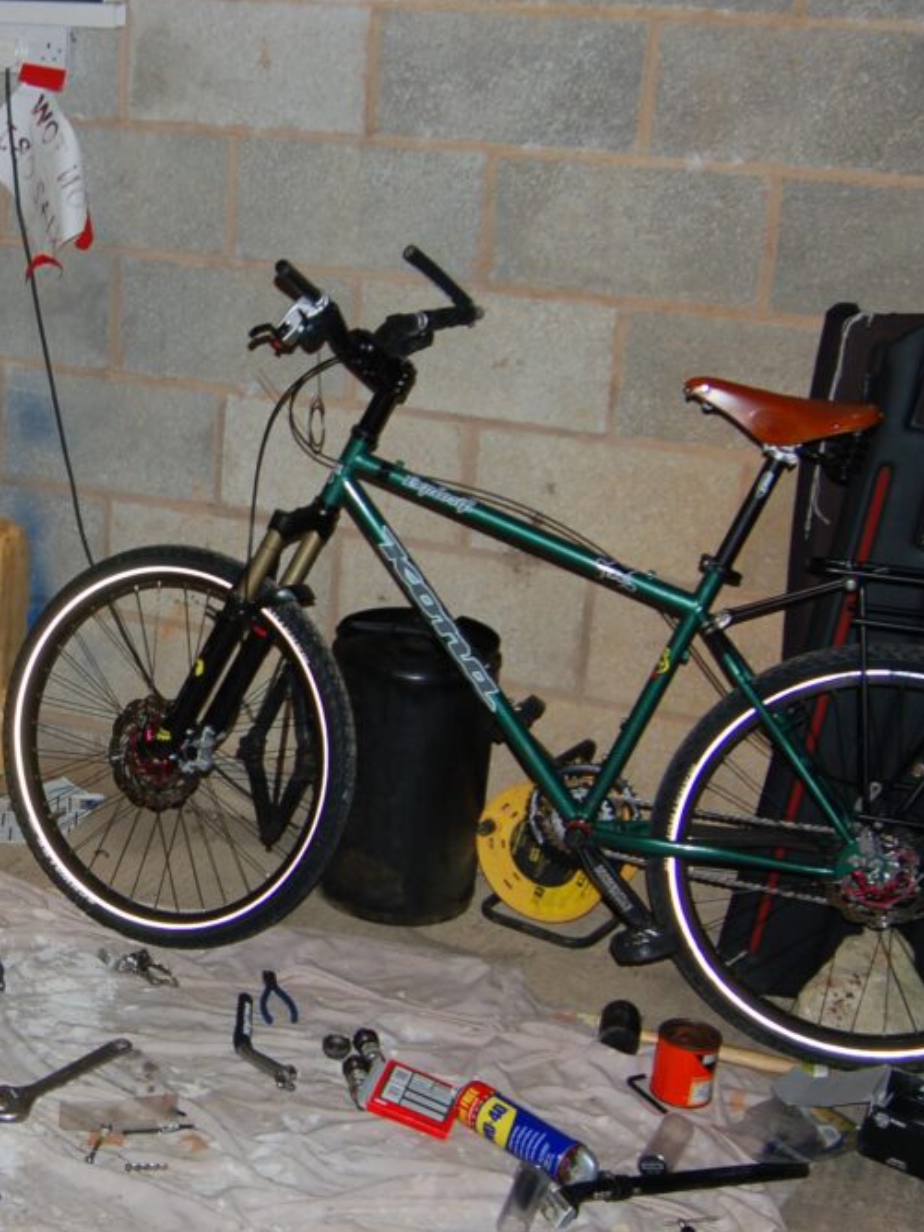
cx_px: -15
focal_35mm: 53
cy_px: 622
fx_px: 1886
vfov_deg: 36.2
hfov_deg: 26.0
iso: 200
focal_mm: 24
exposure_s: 1/60
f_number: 3.5
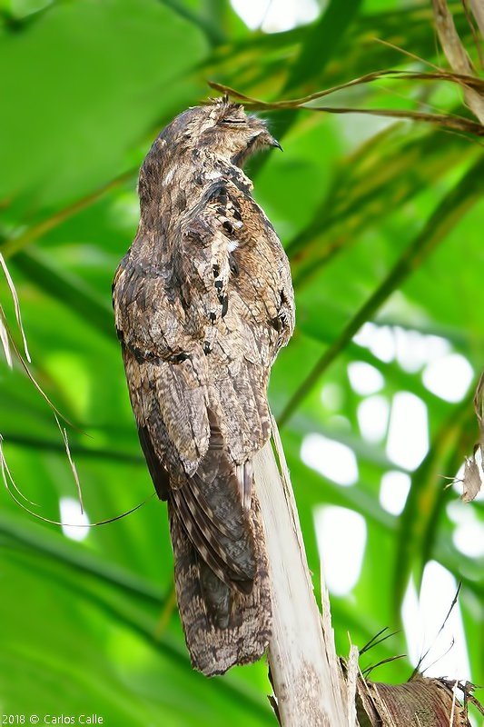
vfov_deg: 5.4
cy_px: 364
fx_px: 7747
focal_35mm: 384
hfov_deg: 3.6
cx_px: 242
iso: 800
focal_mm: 256
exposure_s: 1/400
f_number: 5.6
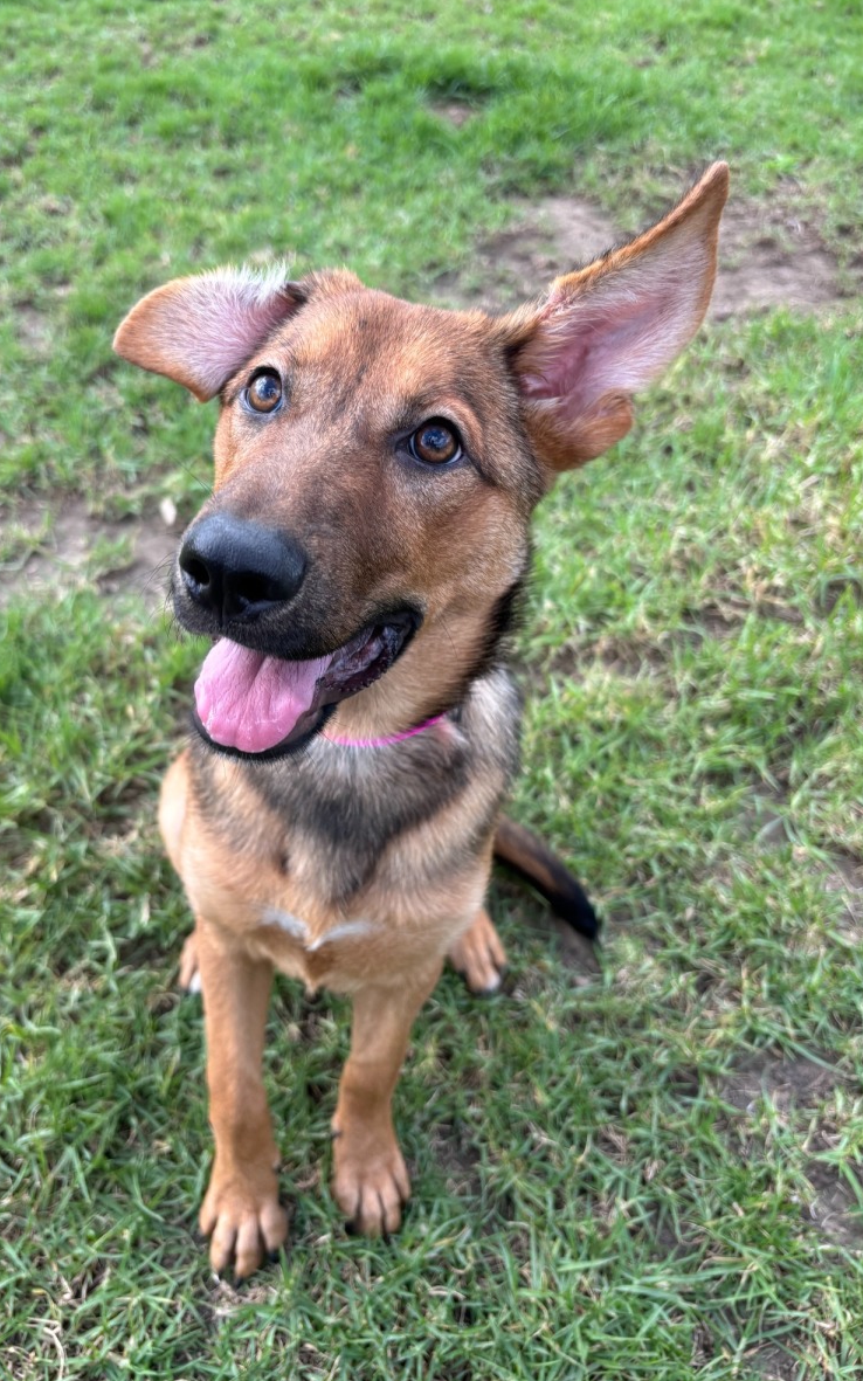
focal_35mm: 28
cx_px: 352
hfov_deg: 44.3
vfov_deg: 66.5
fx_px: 1054
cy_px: 682
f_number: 1.6
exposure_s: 1/512
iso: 50
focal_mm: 5.96
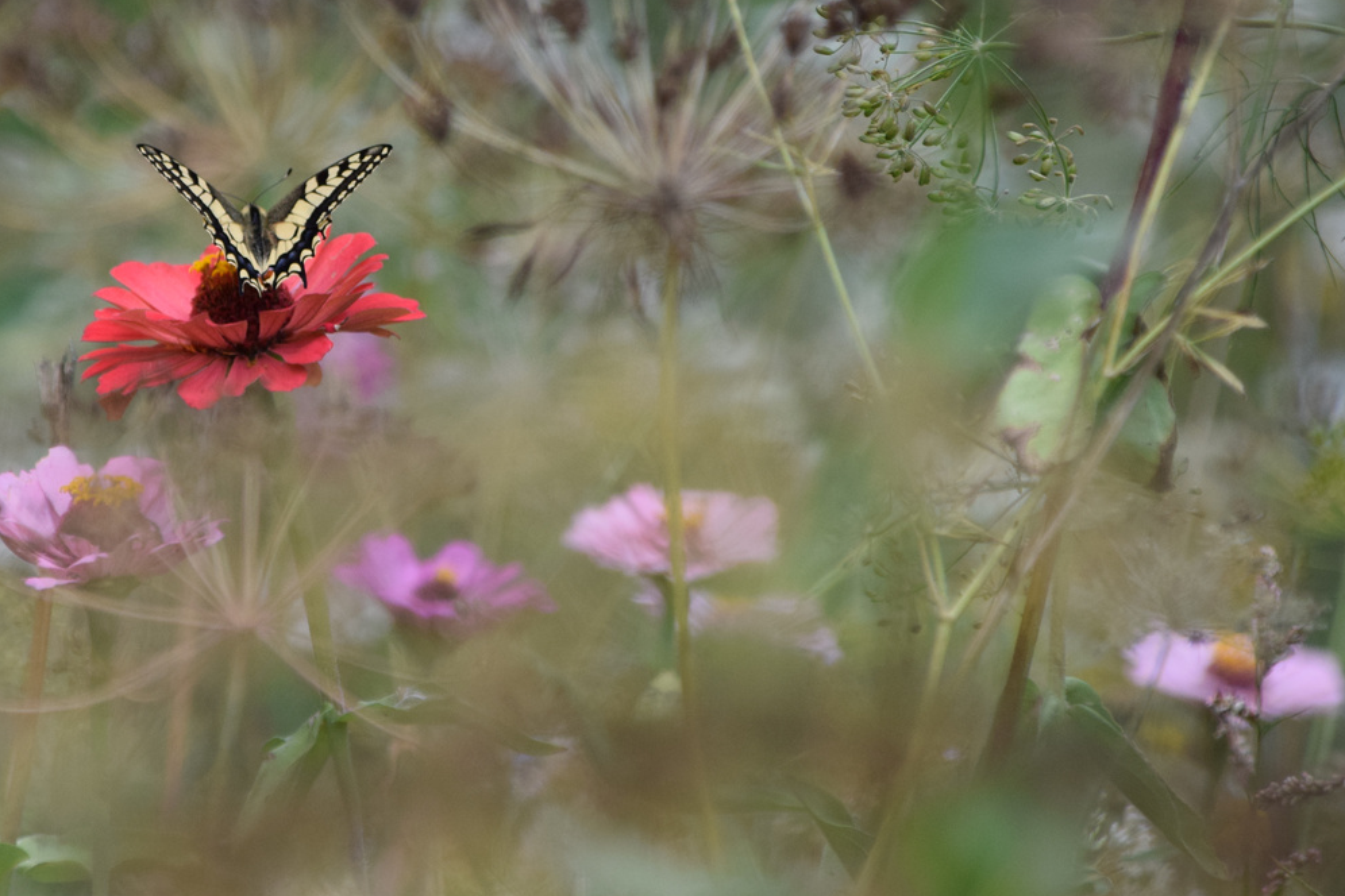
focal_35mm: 488
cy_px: 258
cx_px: 290
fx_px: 18231
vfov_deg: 2.8
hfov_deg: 4.2
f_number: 6.3
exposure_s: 1/1000
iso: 800
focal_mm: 200
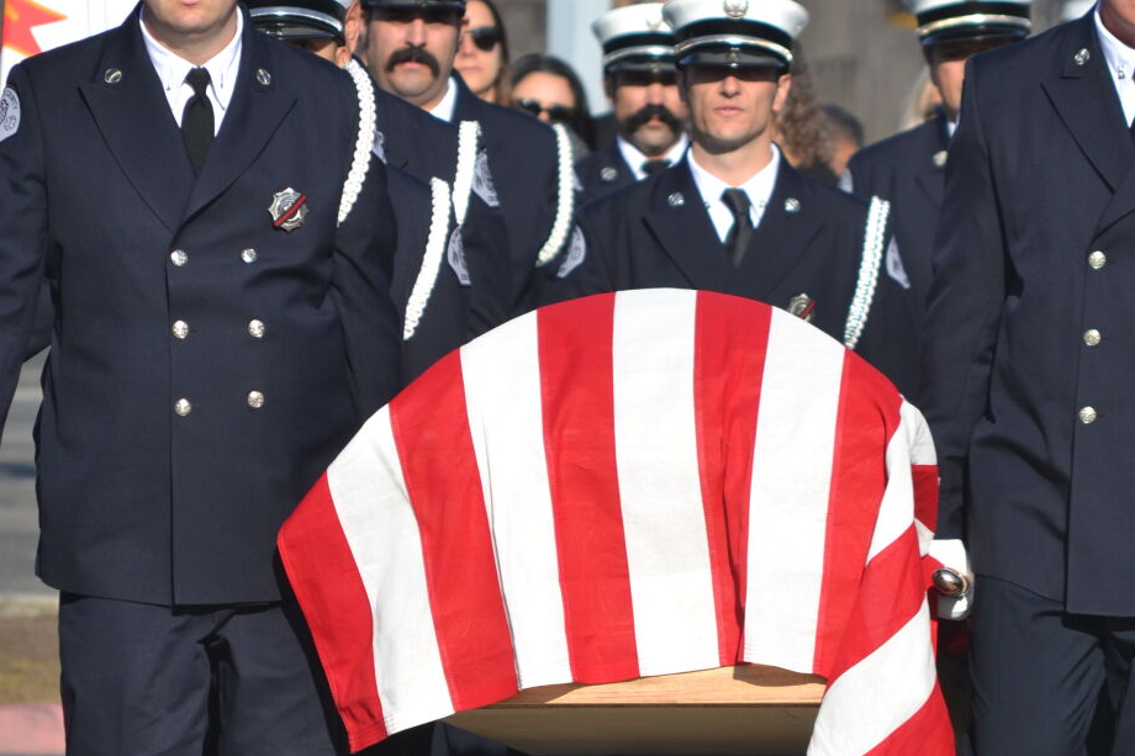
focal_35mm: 460
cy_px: 406
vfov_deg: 3.0
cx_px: 640
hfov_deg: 4.5
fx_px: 14499
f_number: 5.6
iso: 110
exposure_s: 1/500
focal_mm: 160
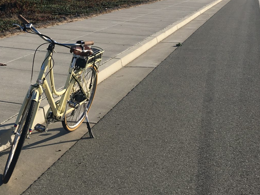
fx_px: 428
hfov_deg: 33.4
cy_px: 23
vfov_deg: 25.0
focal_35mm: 57
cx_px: 81
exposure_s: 1/1789
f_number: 2.2
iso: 25
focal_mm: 4.15
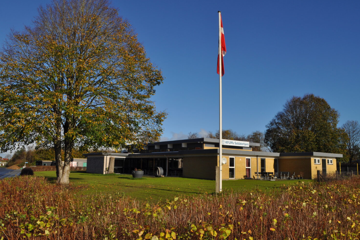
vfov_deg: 46.4
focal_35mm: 28
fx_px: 280
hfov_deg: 65.5
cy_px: 119
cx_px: 184
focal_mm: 18
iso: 200
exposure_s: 1/200
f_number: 16
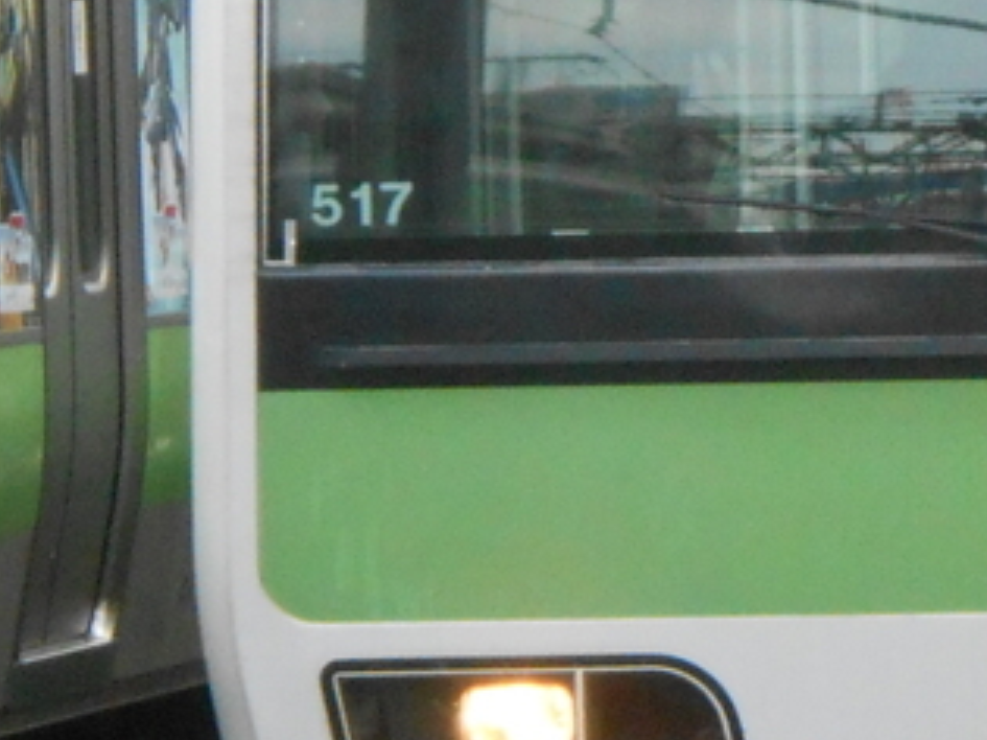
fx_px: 16930
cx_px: 1567
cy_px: 395
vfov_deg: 2.5
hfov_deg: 3.3
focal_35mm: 594
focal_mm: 27.6
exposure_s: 1/125
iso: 500
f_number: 6.5
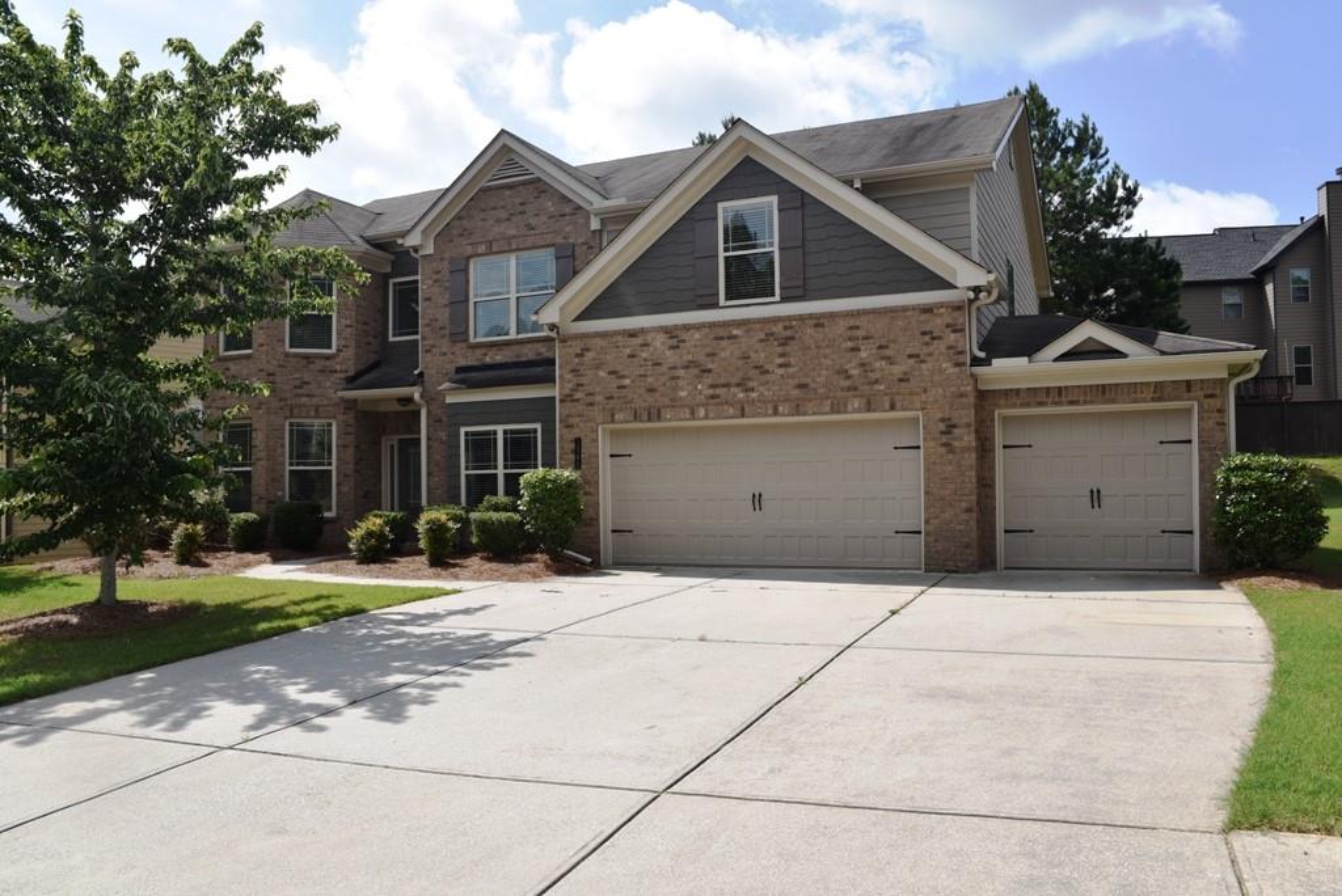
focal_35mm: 29
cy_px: 448
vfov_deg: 45.0
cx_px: 671
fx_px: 1082
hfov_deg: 63.6
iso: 100
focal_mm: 29
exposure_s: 1/200
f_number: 10
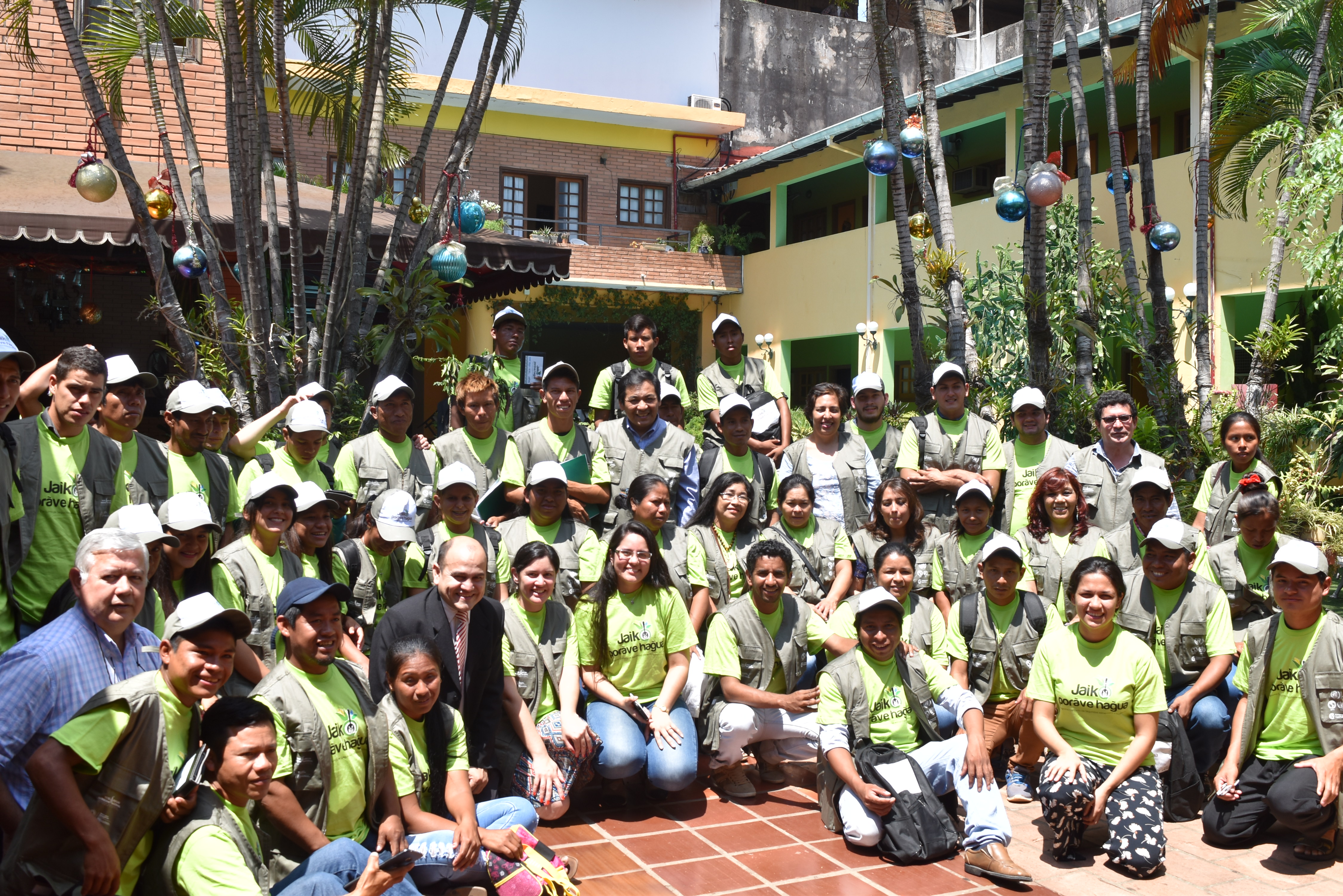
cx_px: 672
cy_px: 448
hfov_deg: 55.1
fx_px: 1287
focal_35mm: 34
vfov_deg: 38.4
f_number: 7.1
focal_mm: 23
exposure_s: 1/320
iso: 200
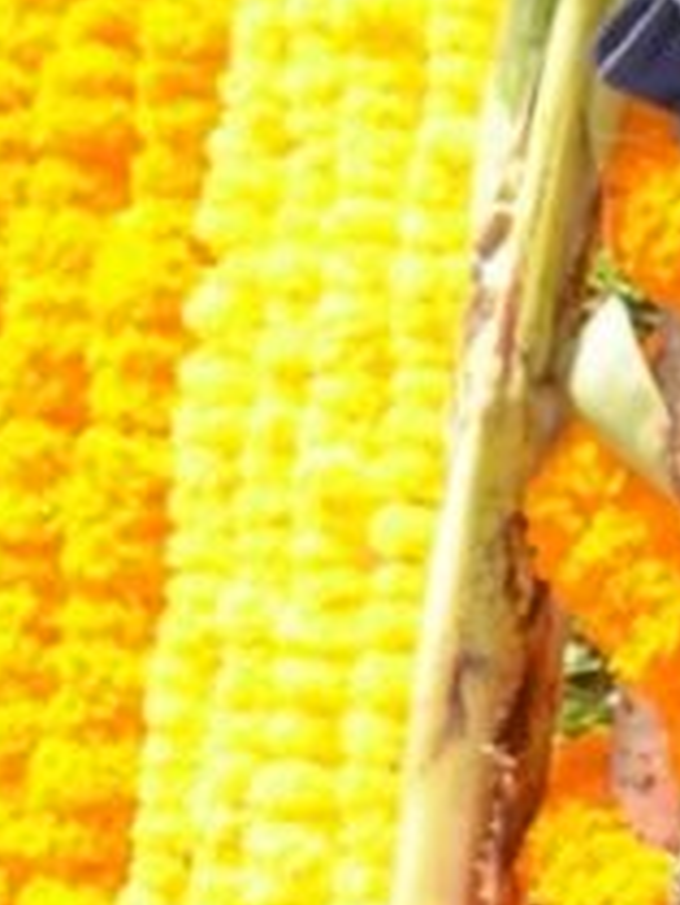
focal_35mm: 352
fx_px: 9210
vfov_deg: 5.5
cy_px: -909
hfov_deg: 4.2
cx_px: 1444
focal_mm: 50
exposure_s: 1/125
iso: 320
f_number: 9
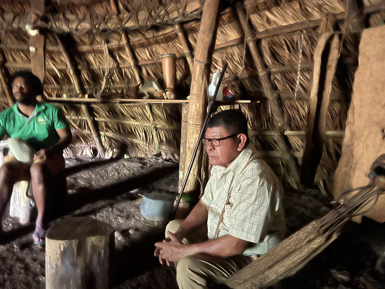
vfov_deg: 53.1
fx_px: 289
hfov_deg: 67.3
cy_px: 144
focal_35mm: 26
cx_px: 192
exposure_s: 1/15
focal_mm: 5.7
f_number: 1.5
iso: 1600
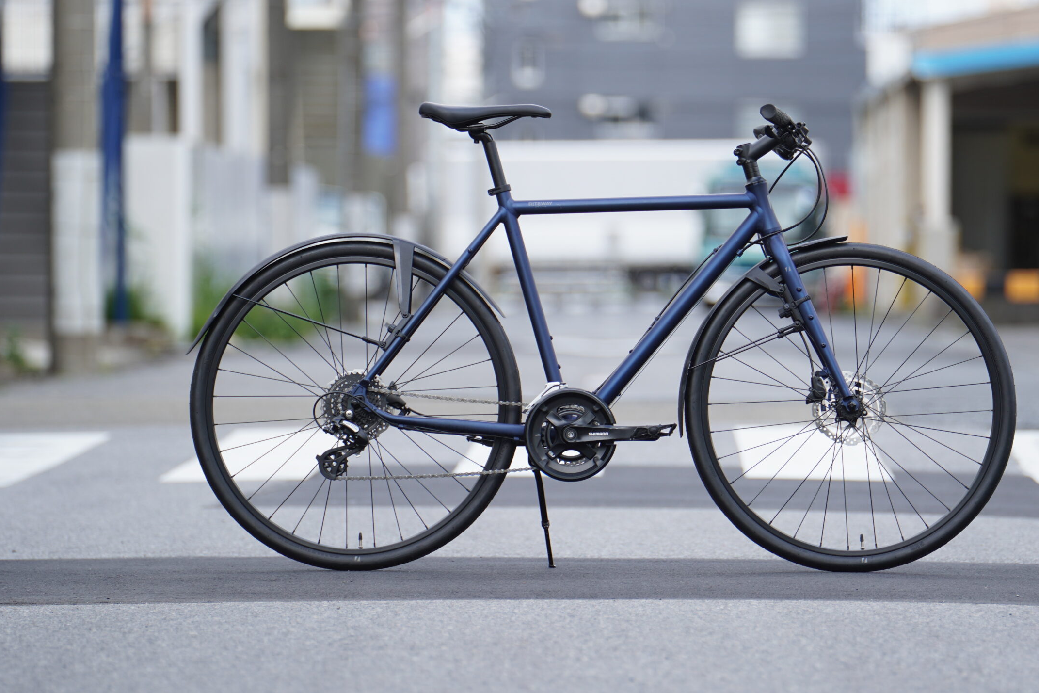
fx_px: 7810
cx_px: 611
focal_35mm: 271
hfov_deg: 7.6
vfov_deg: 5.1
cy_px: 313
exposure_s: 1/500
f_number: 2.8
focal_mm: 151
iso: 100
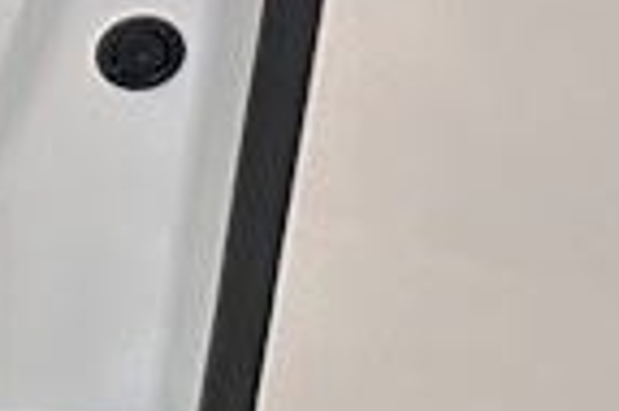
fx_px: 3074
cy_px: -986
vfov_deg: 6.7
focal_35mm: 179
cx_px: -1402
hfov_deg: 8.8
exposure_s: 1/60
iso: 400
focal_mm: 6.86
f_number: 1.78
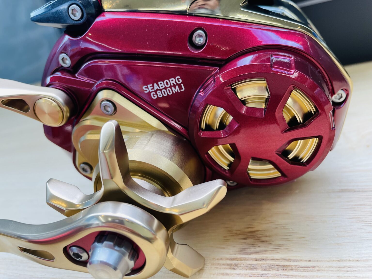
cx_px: 186
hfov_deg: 67.3
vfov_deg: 53.1
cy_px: 140
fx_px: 279
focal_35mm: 26
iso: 80
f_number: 1.6
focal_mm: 4.2
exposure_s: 1/121
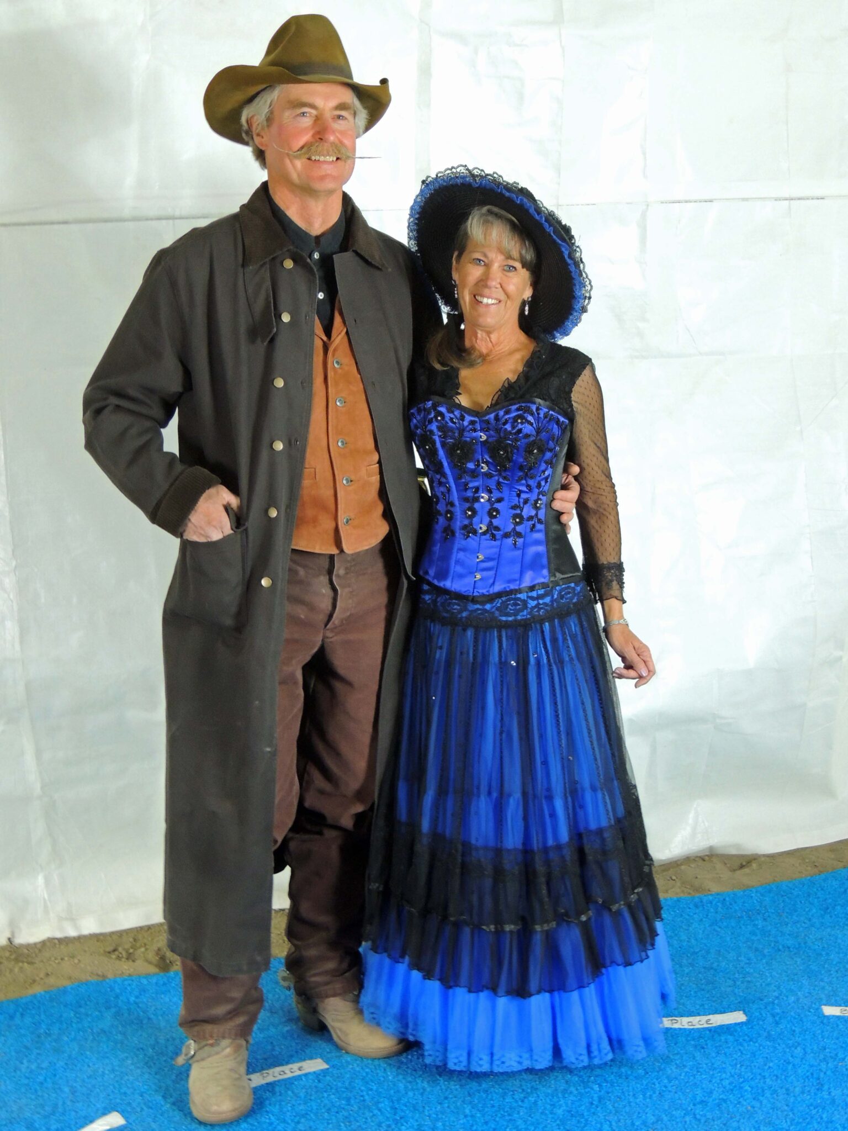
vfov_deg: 40.4
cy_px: 566
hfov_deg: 30.9
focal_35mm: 47
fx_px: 1535
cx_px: 424
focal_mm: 8.3
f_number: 3.5
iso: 560
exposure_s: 1/13
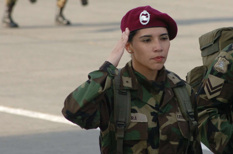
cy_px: 46
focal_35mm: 406
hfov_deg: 5.1
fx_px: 2622
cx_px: 145
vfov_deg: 3.4
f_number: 9
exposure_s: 1/320
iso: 640
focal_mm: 190
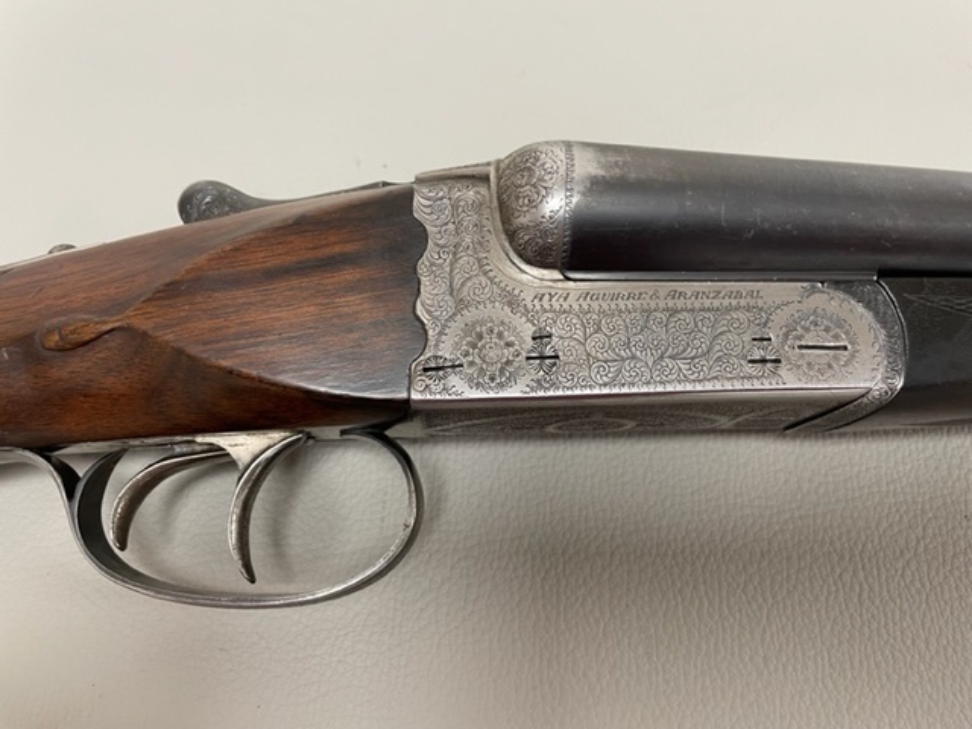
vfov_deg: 53.1
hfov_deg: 67.3
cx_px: 486
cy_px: 364
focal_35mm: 26
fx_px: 730
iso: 100
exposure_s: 1/50
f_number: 1.6
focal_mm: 4.2
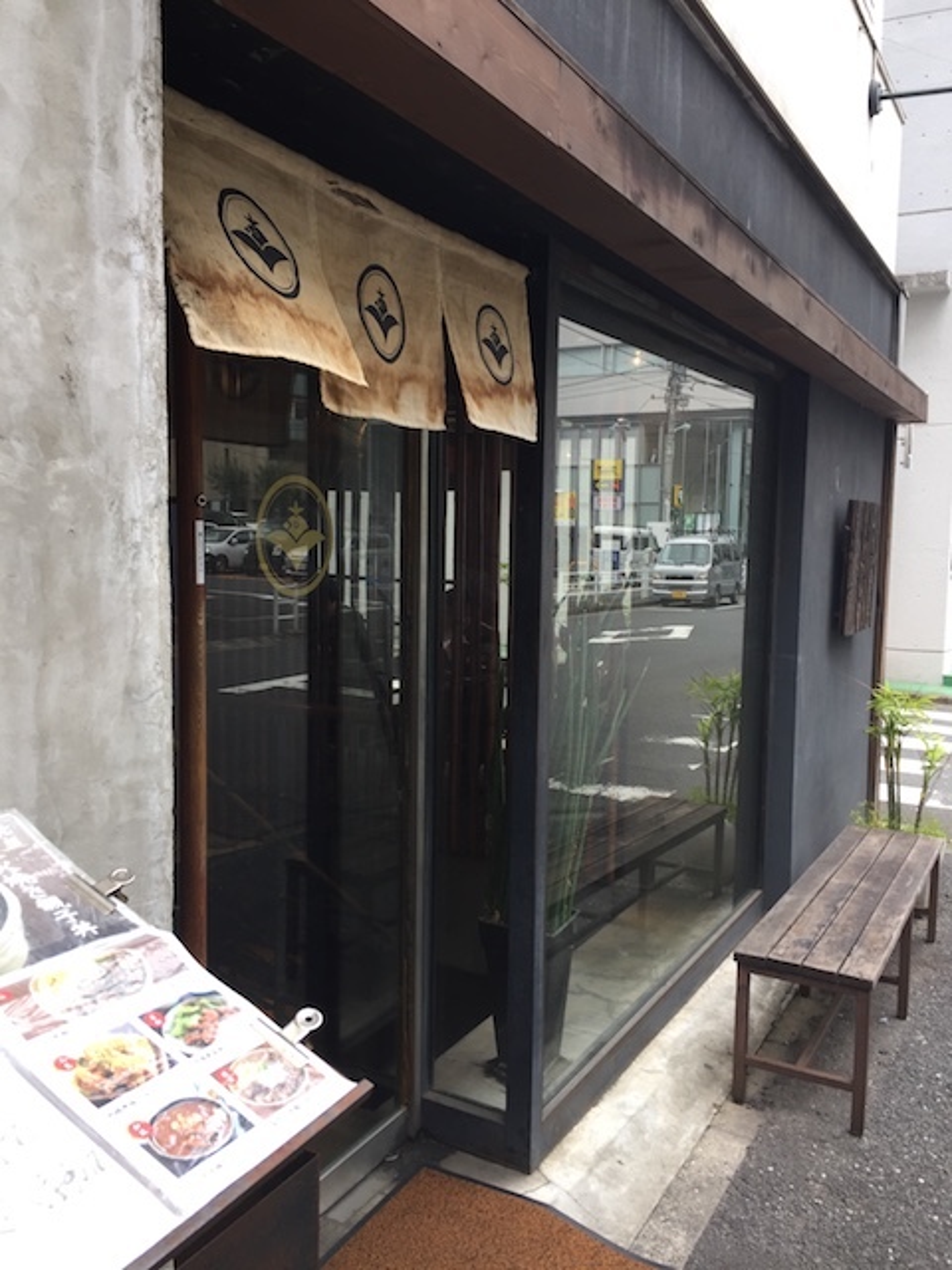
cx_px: 476
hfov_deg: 48.2
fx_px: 1063
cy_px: 635
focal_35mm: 29
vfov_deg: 61.7
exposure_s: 1/120
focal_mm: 4.15
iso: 32
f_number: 2.2
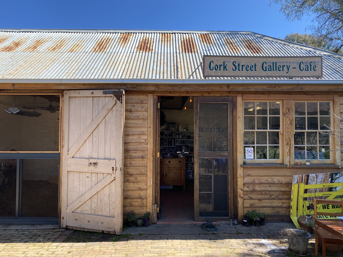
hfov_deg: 67.3
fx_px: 258
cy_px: 128
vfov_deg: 53.1
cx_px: 172
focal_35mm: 26
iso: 32
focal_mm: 4.25
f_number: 1.8
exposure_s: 1/1182
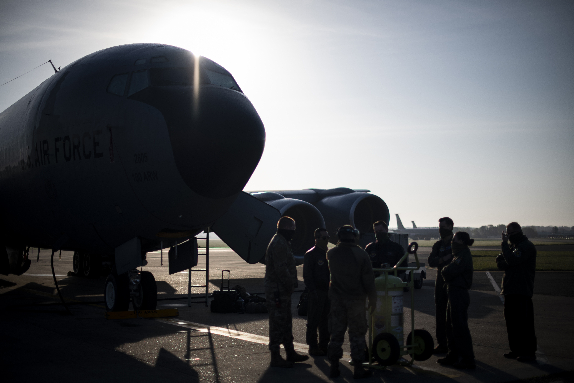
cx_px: 287
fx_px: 797
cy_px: 192
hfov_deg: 39.6
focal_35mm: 50
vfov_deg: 27.0
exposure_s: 1/8000
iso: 40
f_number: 1.4
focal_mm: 50
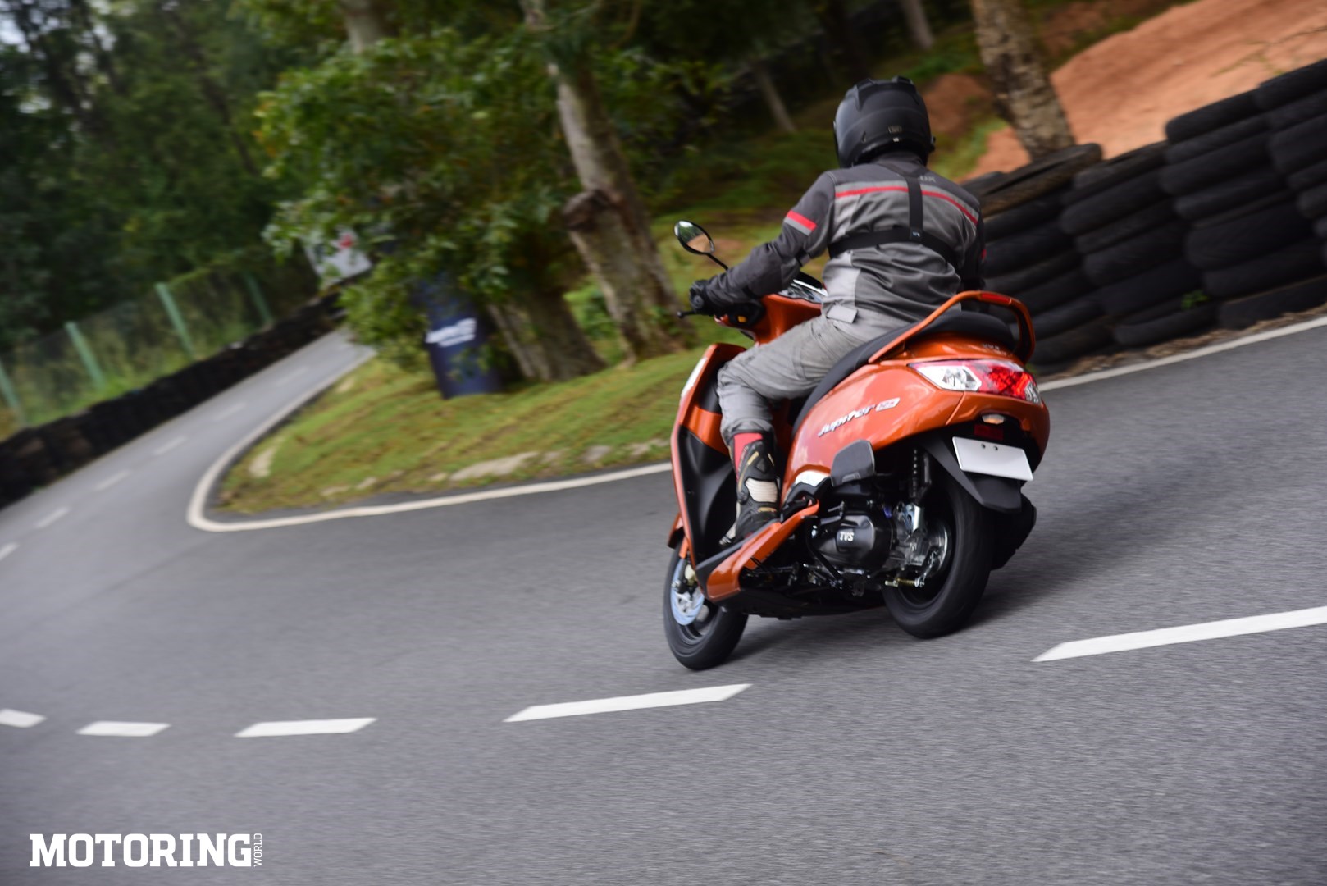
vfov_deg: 14.4
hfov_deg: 21.5
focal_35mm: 95
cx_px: 664
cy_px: 443
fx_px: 3503
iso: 250
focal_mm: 95
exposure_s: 1/500
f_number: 5.6
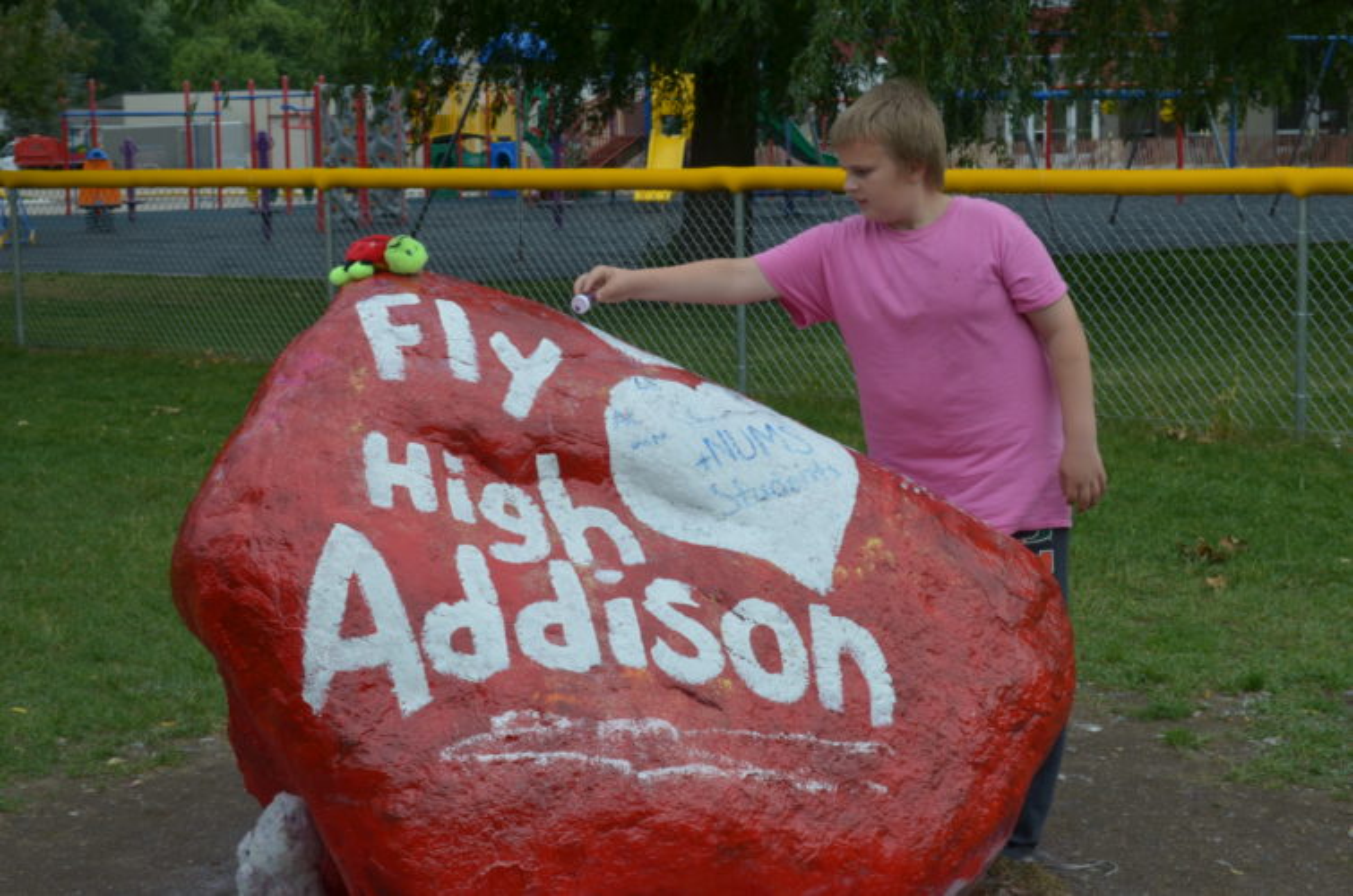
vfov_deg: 20.1
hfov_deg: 29.9
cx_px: 676
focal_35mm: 68
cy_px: 448
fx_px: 2532
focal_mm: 45
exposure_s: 1/60
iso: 125
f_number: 10
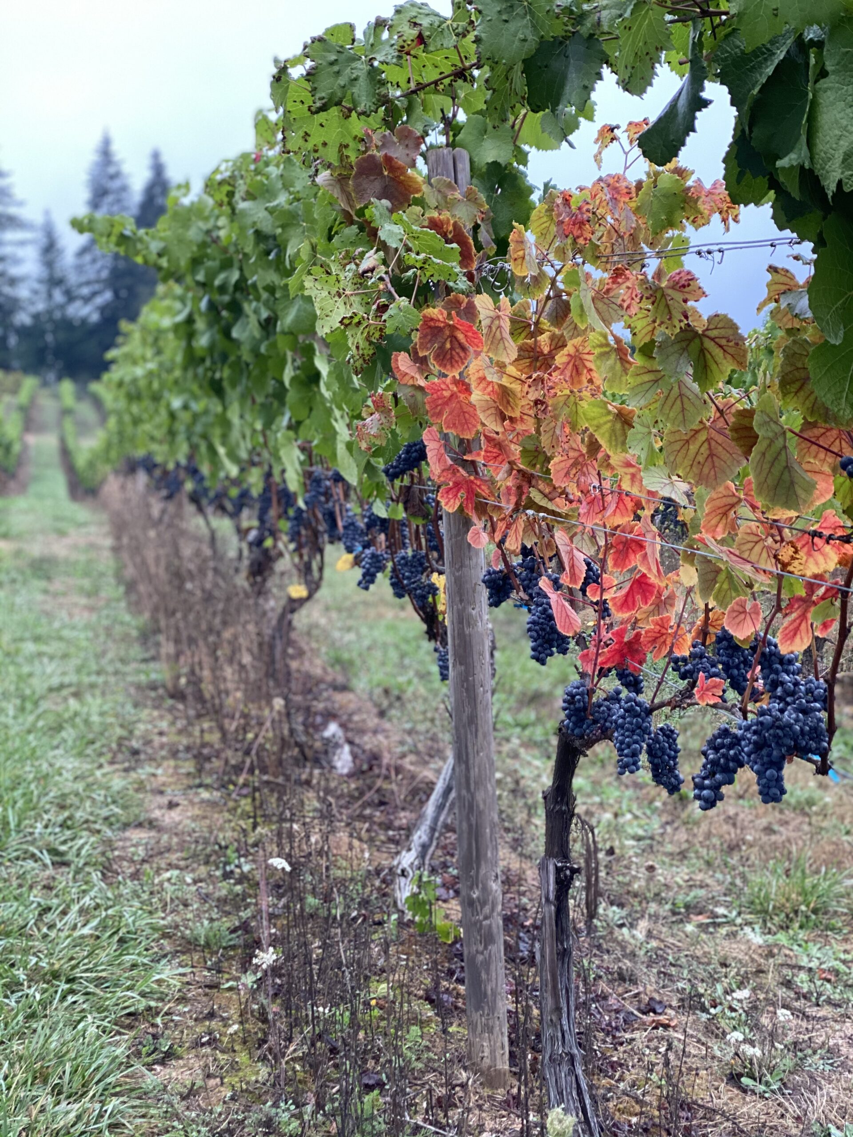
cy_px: 568
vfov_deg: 36.8
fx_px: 1708
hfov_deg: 28.0
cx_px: 426
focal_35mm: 52
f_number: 2
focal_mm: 6
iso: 160
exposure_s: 1/122
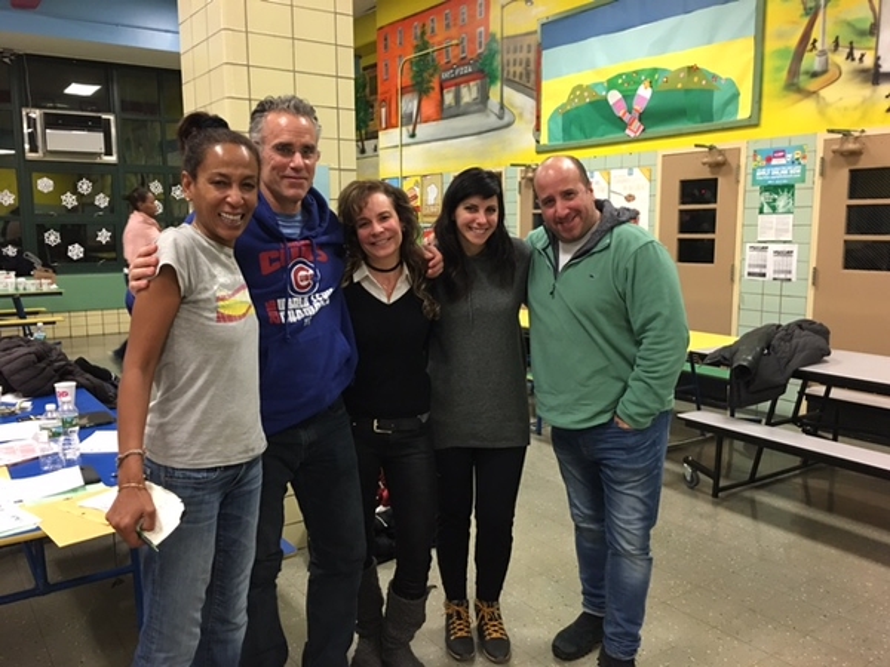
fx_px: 746
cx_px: 445
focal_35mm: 29
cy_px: 334
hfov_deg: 61.7
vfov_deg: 48.2
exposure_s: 1/15
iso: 80
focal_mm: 4.15
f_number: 2.2
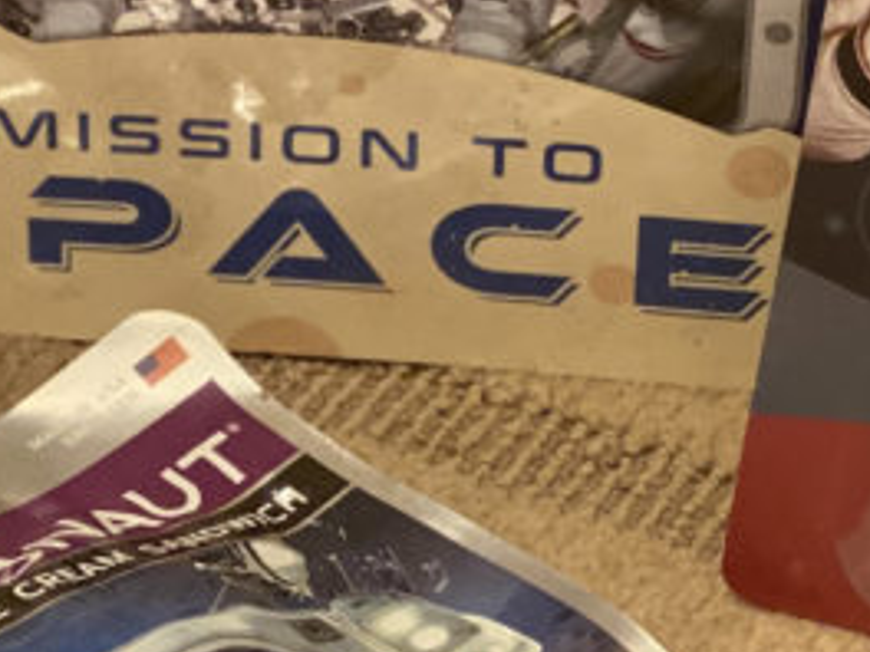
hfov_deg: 9.8
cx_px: 508
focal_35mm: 202
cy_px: 250
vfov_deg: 7.4
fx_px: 5077
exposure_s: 1/30
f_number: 2
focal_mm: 6
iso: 320
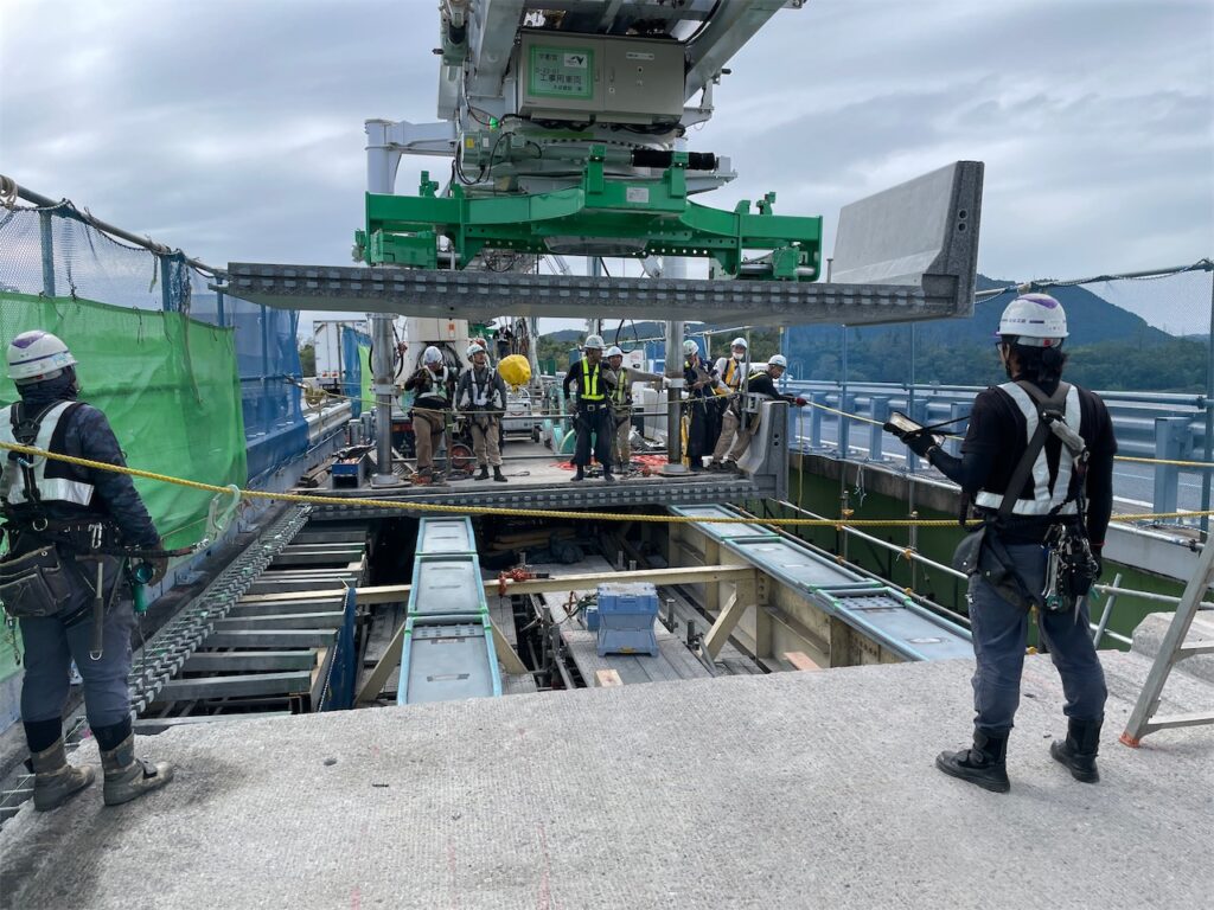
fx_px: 912
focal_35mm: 26
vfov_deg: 53.1
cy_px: 455
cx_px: 607
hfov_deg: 67.3
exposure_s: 1/1416
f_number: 1.6
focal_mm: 4.2
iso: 32
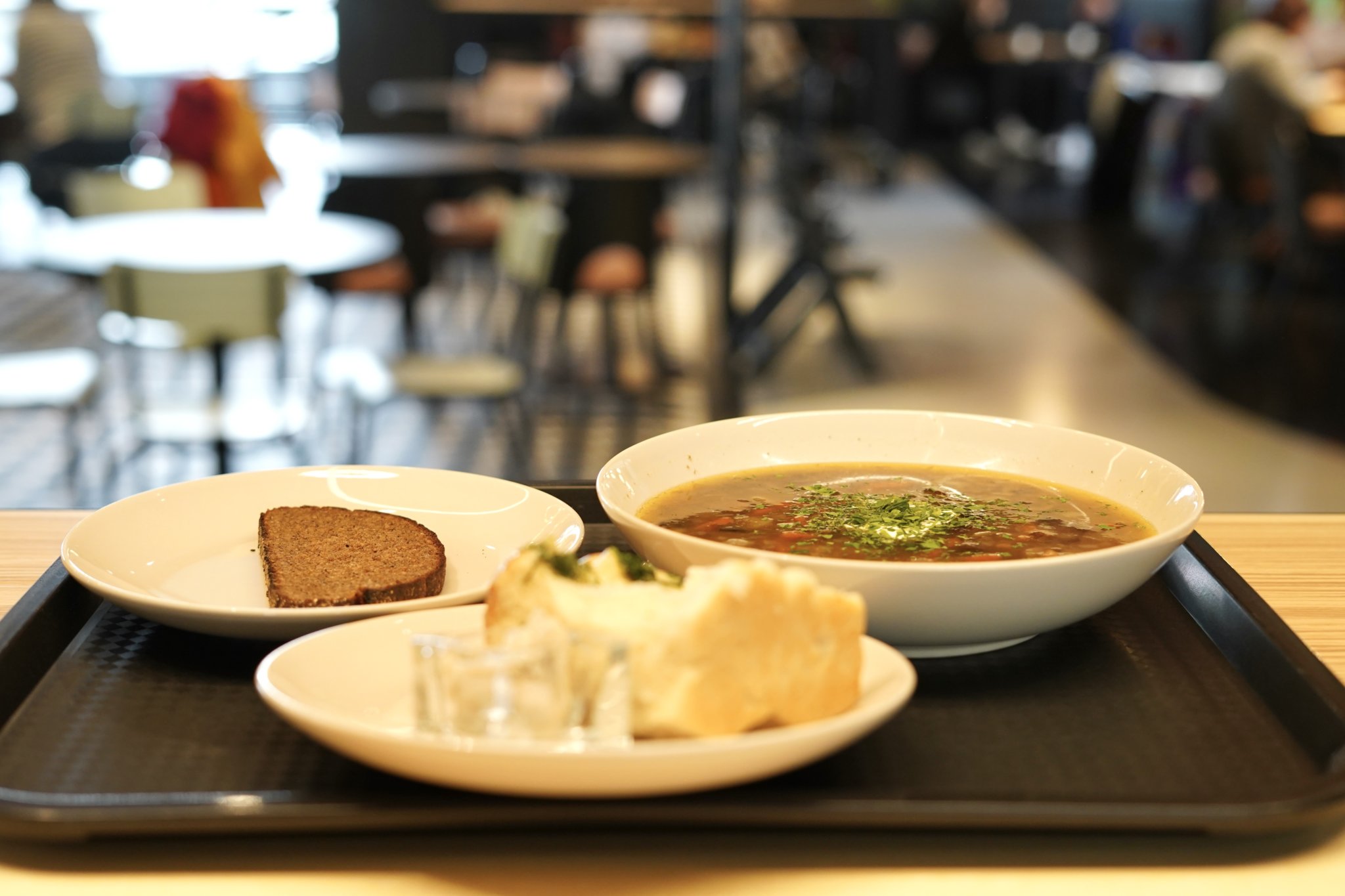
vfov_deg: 27.0
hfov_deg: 39.6
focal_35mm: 50
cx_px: 672
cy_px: 448
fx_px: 1868
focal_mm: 50
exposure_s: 1/160
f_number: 3.5
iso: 1600
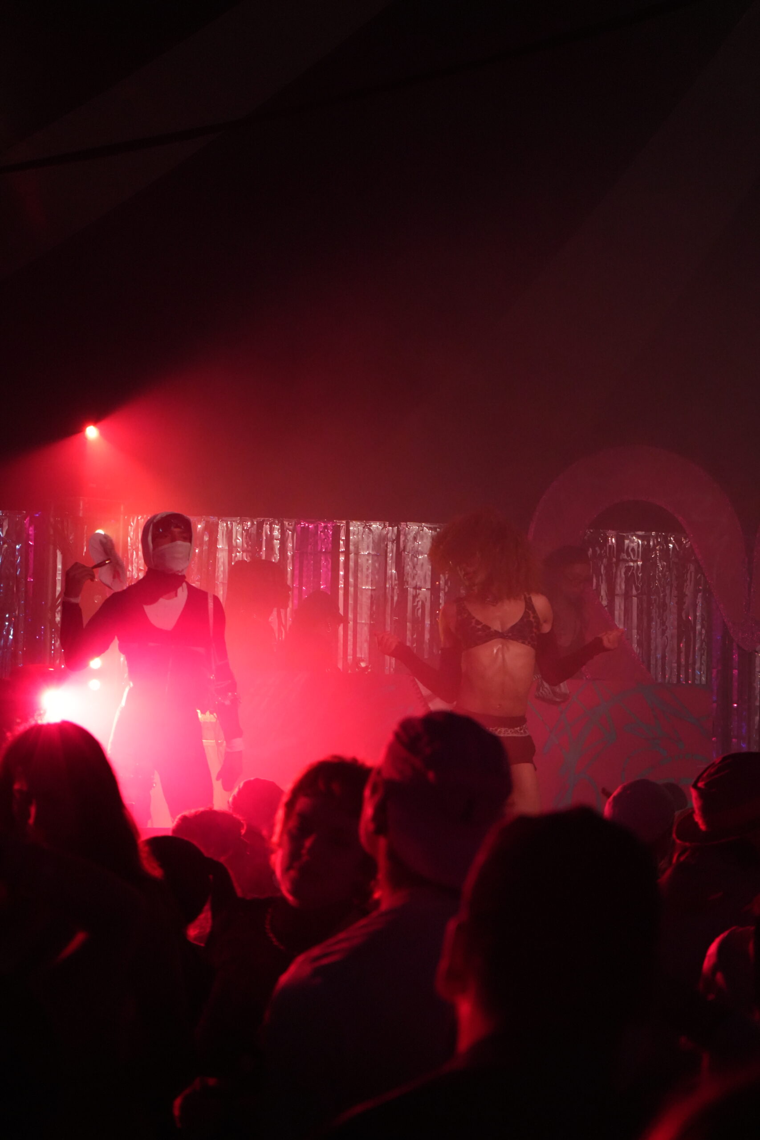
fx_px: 2216
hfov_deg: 19.5
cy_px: 570
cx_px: 380
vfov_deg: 28.8
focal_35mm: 70
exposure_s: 1/160
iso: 8000
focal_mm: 70
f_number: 5.6
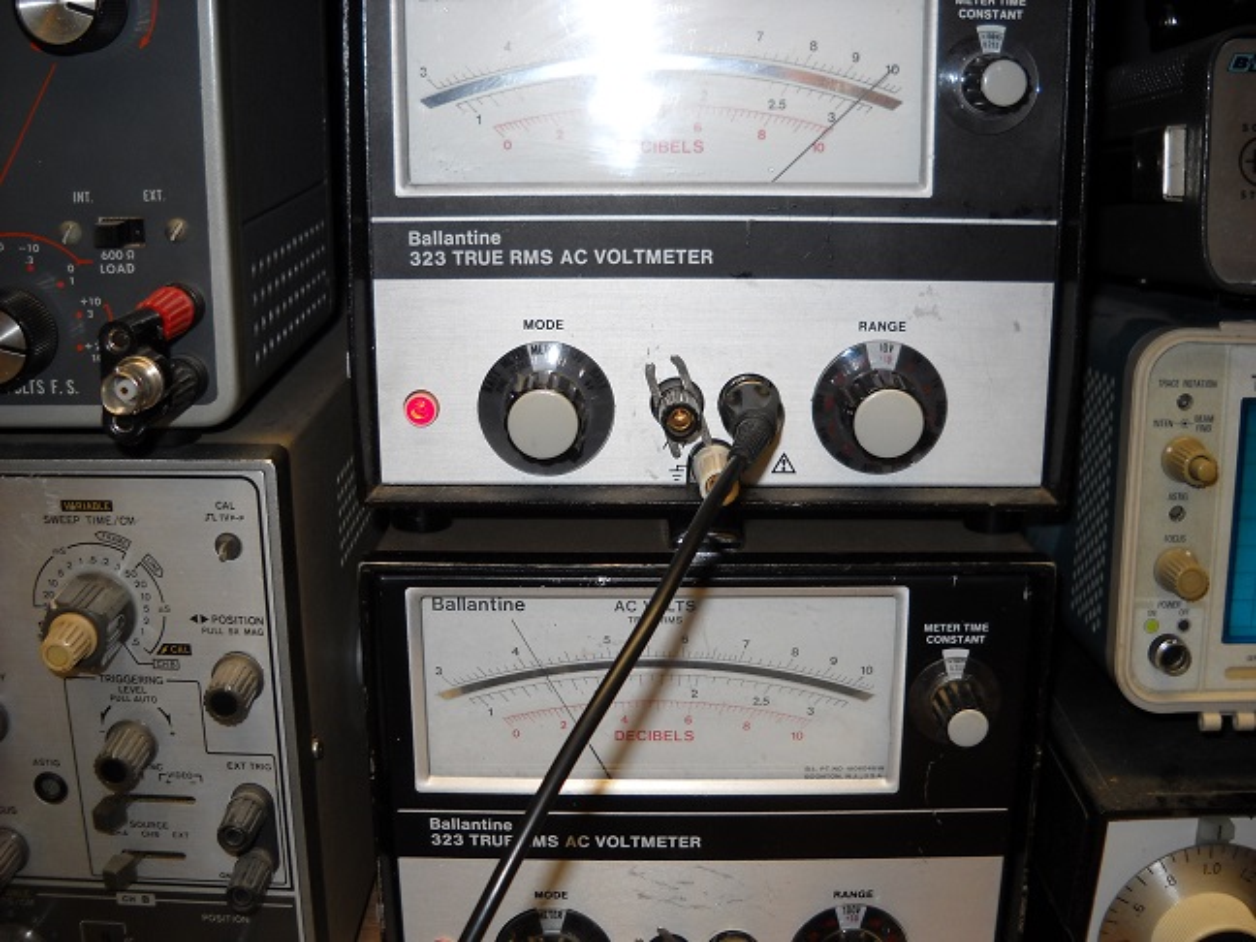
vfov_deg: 35.1
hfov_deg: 45.8
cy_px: 471
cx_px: 628
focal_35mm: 41
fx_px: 1488
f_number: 3.1
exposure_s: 1/30
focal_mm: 6.72
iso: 64
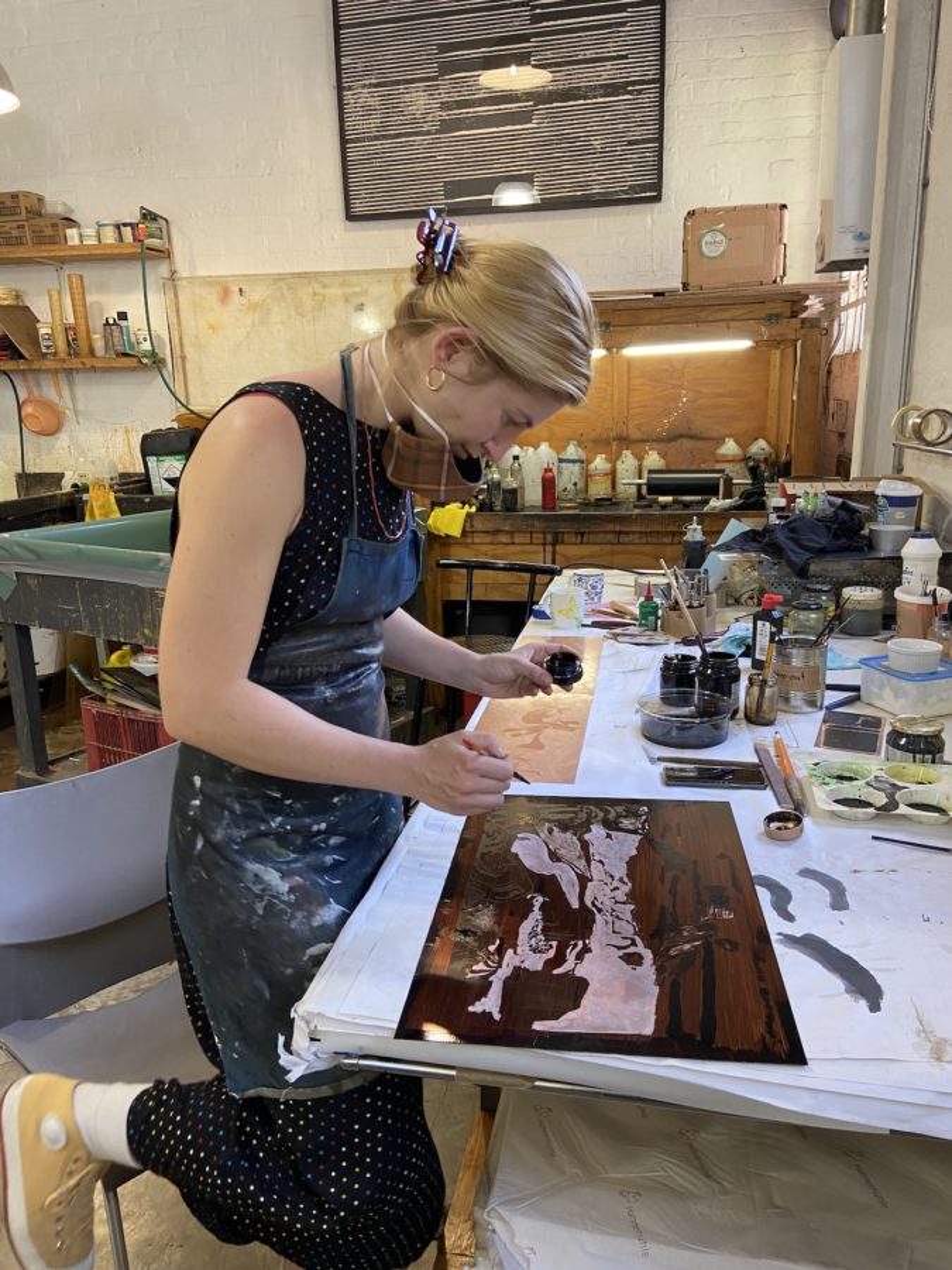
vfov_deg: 67.3
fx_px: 953
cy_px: 635
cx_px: 476
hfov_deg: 53.1
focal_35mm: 26
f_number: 1.8
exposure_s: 1/50
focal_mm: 4.25
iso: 160
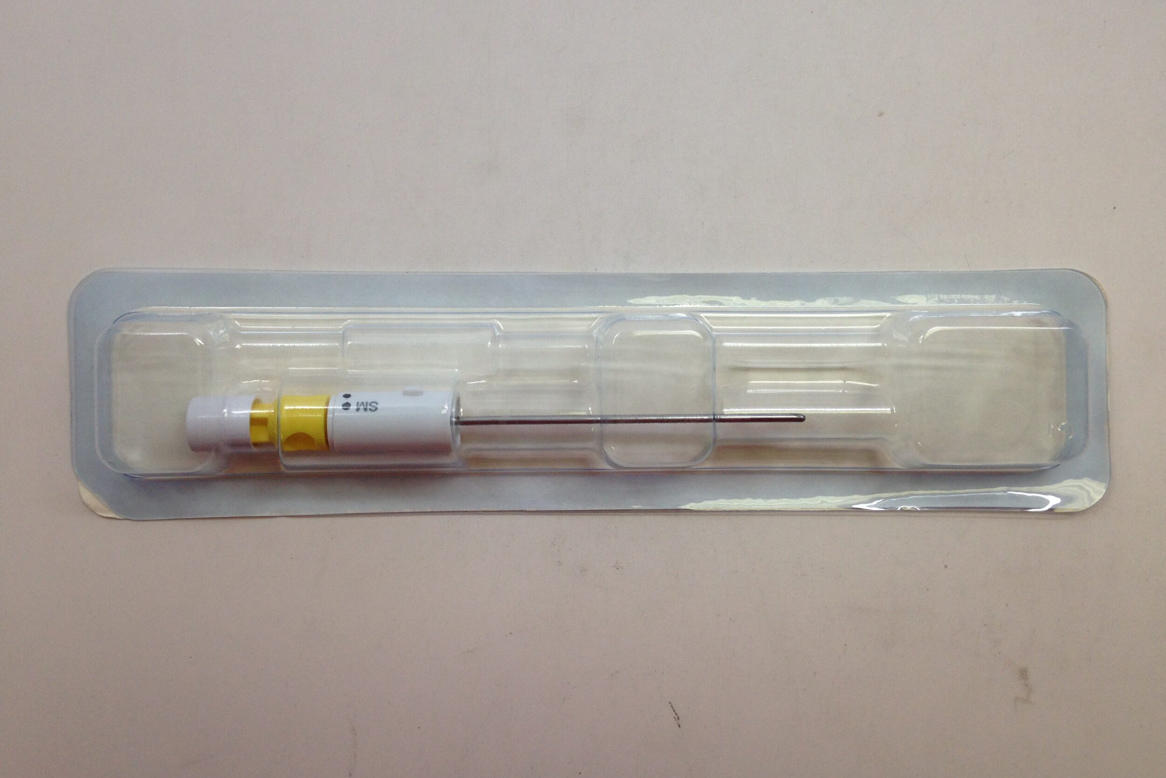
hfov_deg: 54.4
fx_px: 1134
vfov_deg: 37.8
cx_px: 581
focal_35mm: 35
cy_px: 358
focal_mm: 4.12
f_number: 2.4
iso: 64
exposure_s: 1/60
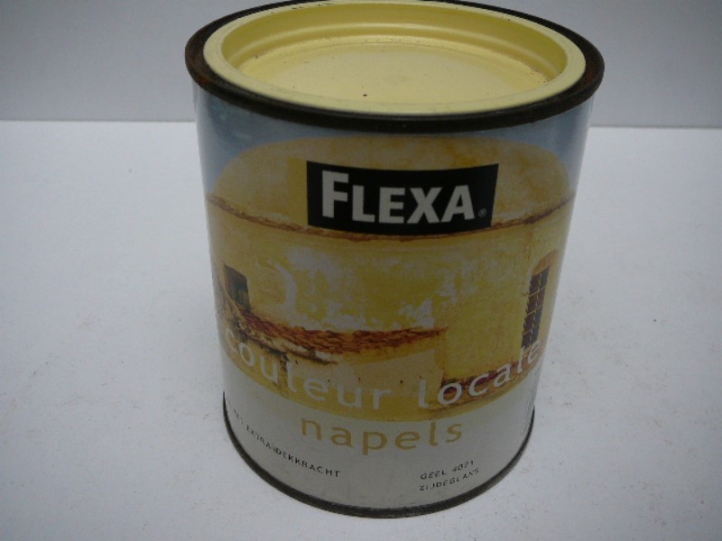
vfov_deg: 40.7
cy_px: 270
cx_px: 361
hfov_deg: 52.6
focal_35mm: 35
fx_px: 730
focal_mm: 5.2
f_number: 2.8
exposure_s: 1/160
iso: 80
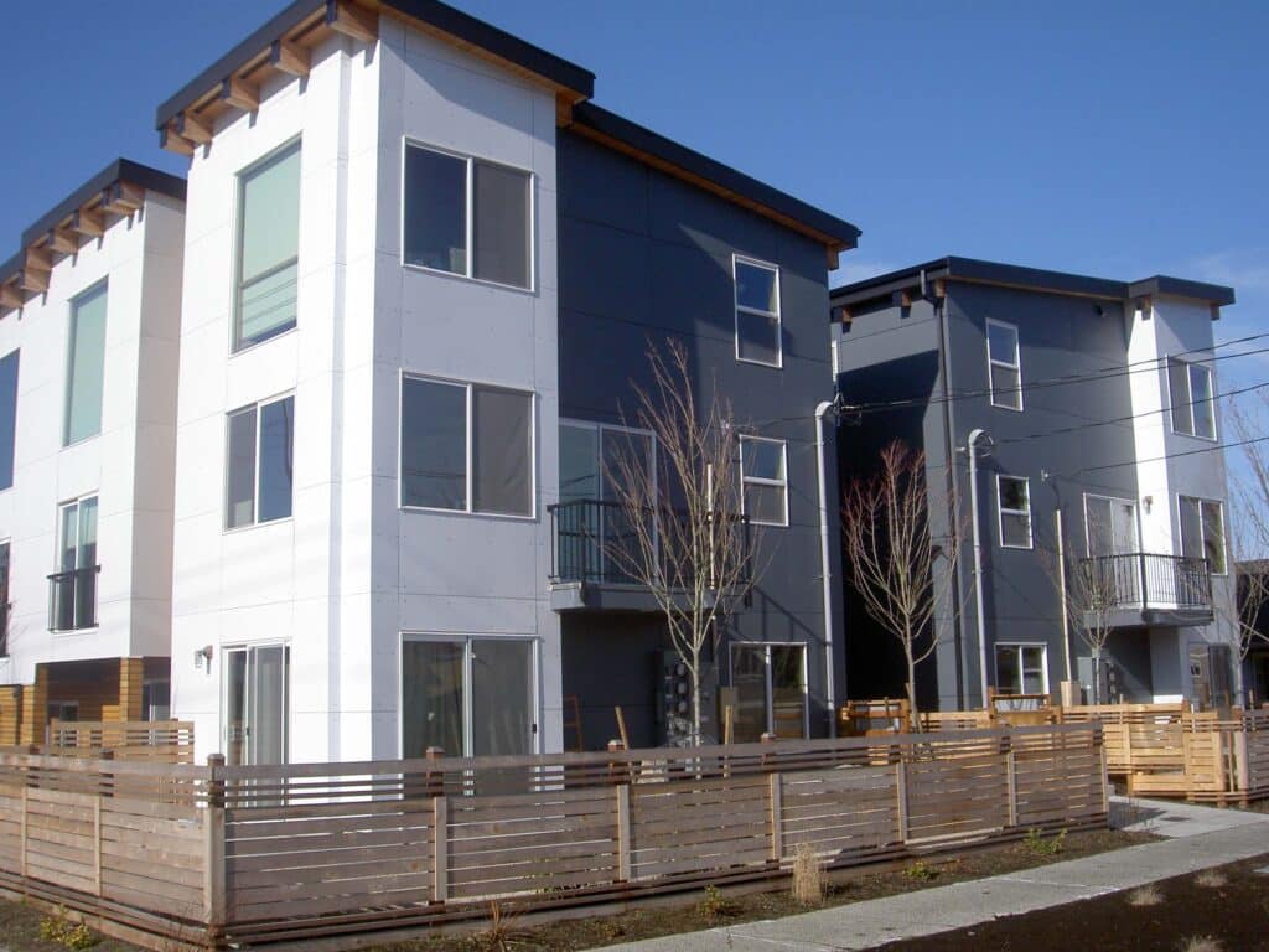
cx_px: 634
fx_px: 1430
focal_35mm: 39
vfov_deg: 36.8
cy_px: 476
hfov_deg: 47.9
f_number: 4.7
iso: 100
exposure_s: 1/800
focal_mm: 8
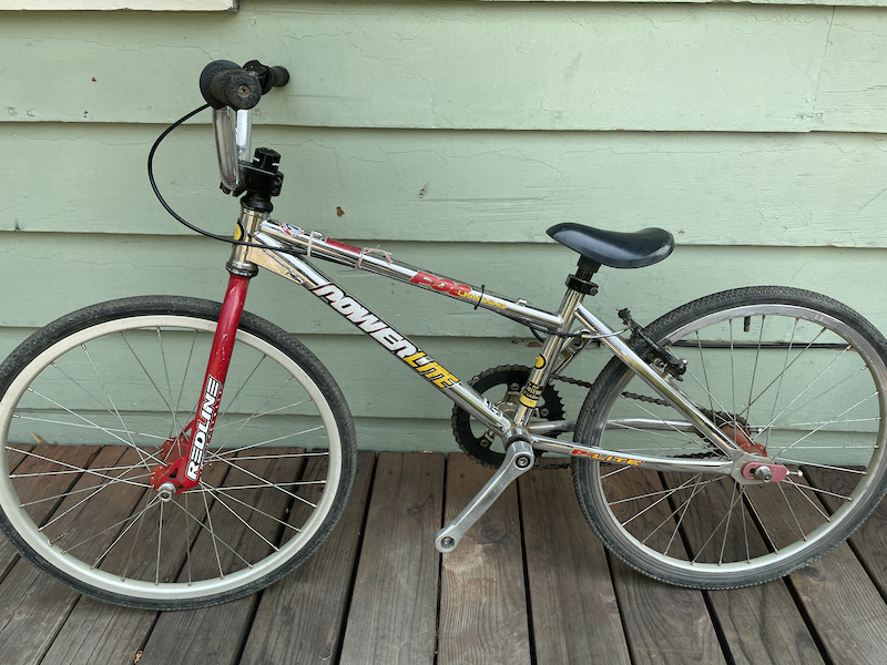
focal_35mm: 26
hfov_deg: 67.3
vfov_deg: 53.1
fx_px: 666
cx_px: 444
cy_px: 332
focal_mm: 4.2
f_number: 1.6
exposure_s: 1/584
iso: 32
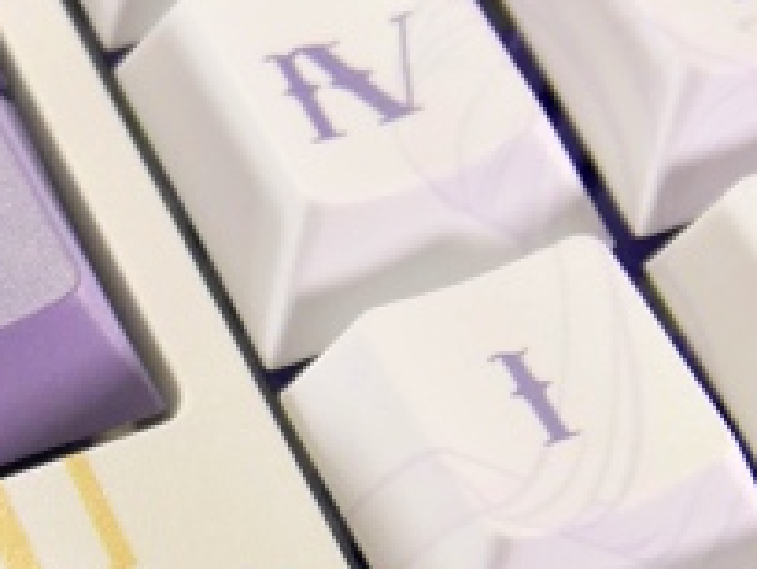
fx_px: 4157
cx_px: -240
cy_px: 728
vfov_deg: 7.7
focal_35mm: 190
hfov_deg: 10.2
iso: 320
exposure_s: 1/60
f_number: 4.2
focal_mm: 17
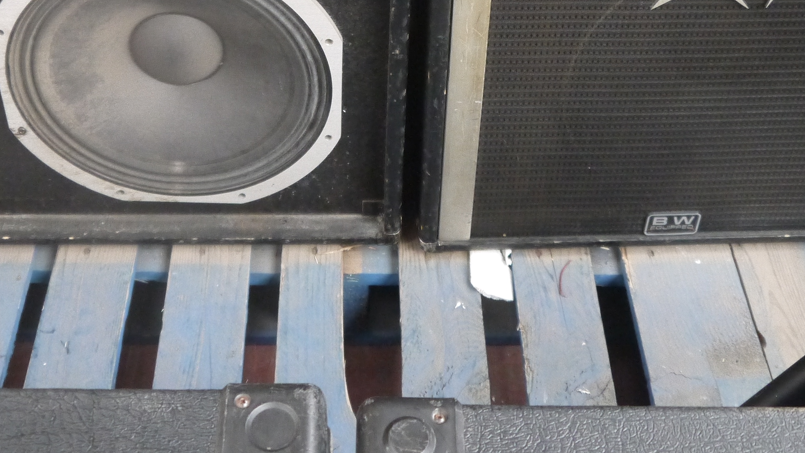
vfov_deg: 21.8
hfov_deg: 39.9
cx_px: 386
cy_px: -51
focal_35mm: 52
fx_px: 1110
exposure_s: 1/60
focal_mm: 14
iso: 1600
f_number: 3.5
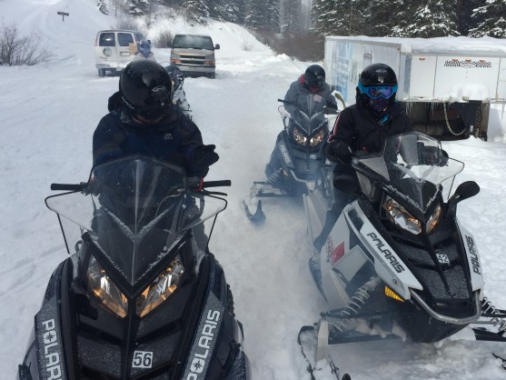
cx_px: 316
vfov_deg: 36.0
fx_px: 585
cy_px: 177
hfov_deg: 46.4
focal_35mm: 40
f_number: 2.2
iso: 32
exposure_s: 1/2083
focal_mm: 4.15
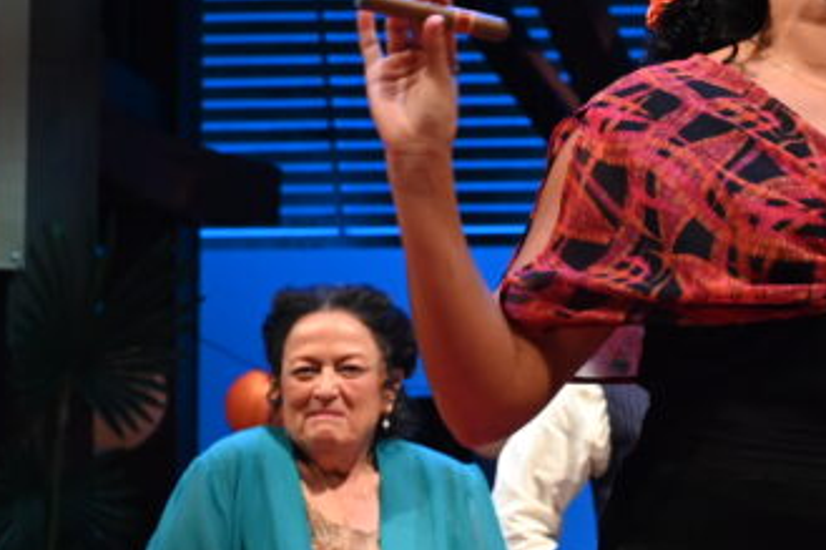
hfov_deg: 9.6
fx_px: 4930
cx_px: 628
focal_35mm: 215
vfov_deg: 6.4
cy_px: 137
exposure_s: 1/200
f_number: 5.6
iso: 1600
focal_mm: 59
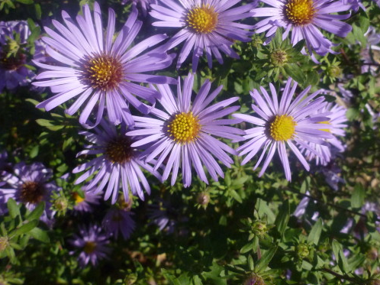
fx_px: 494
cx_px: 237
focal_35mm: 45
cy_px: 96
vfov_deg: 31.9
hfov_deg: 41.8
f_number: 10
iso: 400
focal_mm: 4.9
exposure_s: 1/400
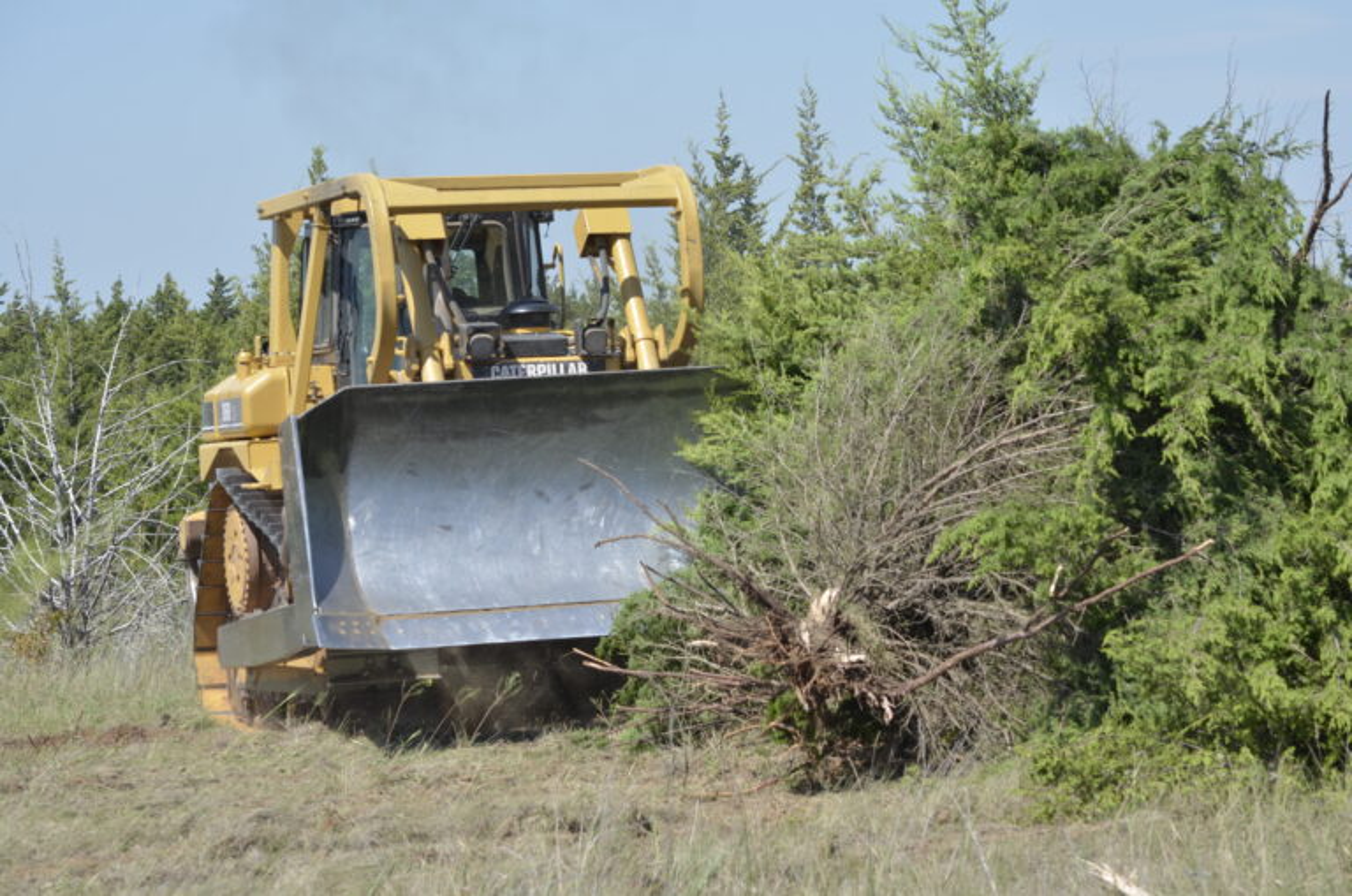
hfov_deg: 14.9
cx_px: 676
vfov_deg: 9.9
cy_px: 448
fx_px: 5173
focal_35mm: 138
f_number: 9
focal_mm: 92
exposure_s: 1/200
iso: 100
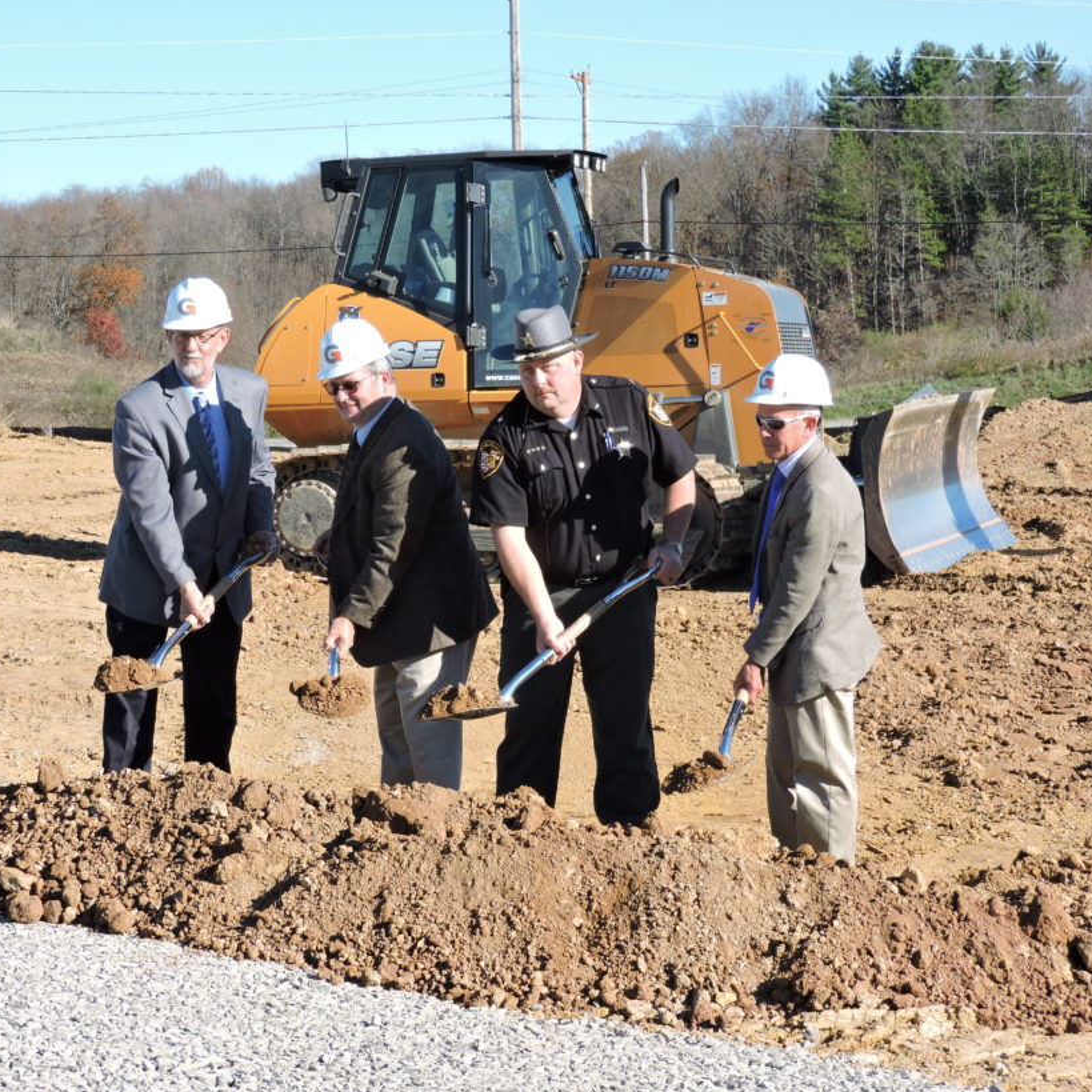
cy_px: 547
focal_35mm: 89
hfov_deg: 19.5
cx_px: 549
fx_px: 3176
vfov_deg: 19.5
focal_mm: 13.4
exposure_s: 1/400
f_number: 3.9
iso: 100
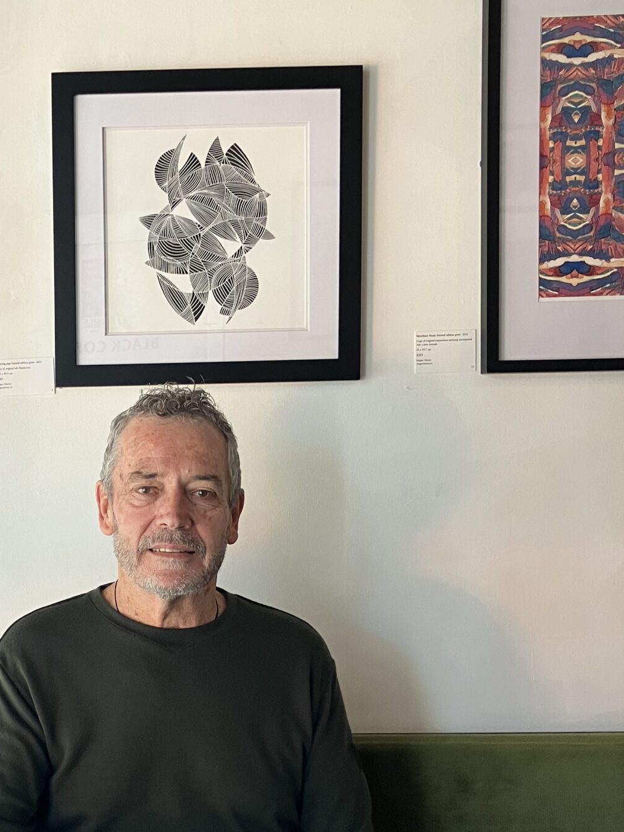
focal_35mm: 53
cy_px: 577
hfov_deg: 26.4
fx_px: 1274
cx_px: 41
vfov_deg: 35.7
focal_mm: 3.99
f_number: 1.8
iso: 50
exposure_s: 1/50
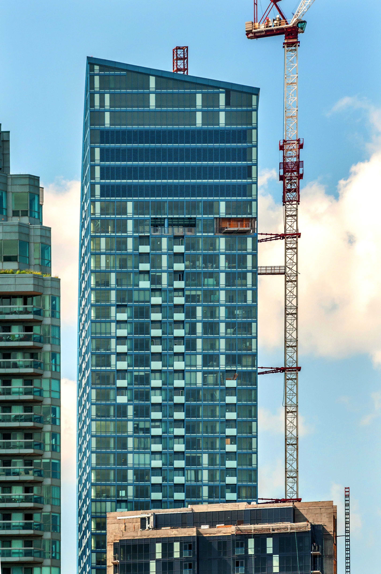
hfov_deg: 4.6
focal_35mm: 300
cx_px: 190
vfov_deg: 6.9
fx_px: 4774
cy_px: 287
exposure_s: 1/1000
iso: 400
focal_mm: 200
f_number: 9.5
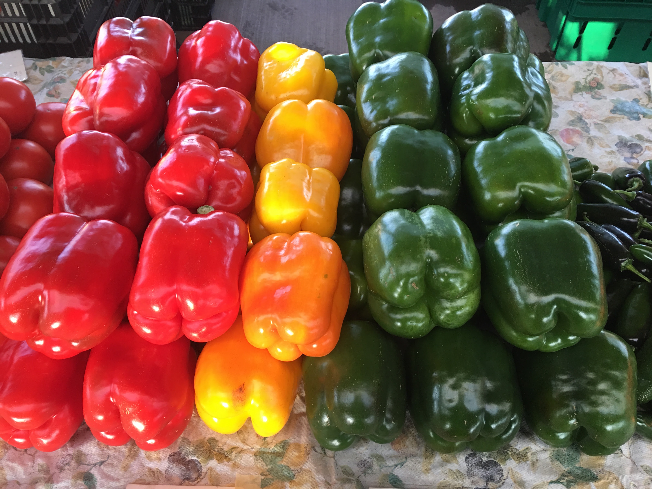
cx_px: 326
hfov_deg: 61.7
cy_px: 244
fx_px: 546
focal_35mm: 29
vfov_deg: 48.2
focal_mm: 4.15
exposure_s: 1/30
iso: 32
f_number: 2.2
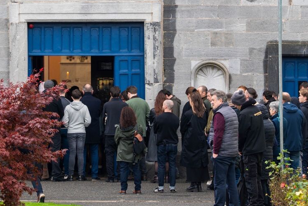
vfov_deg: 5.6
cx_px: 95
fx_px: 2121
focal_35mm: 248
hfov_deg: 8.3
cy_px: 91
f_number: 4.5
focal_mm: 153.5
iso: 500
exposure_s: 1/100
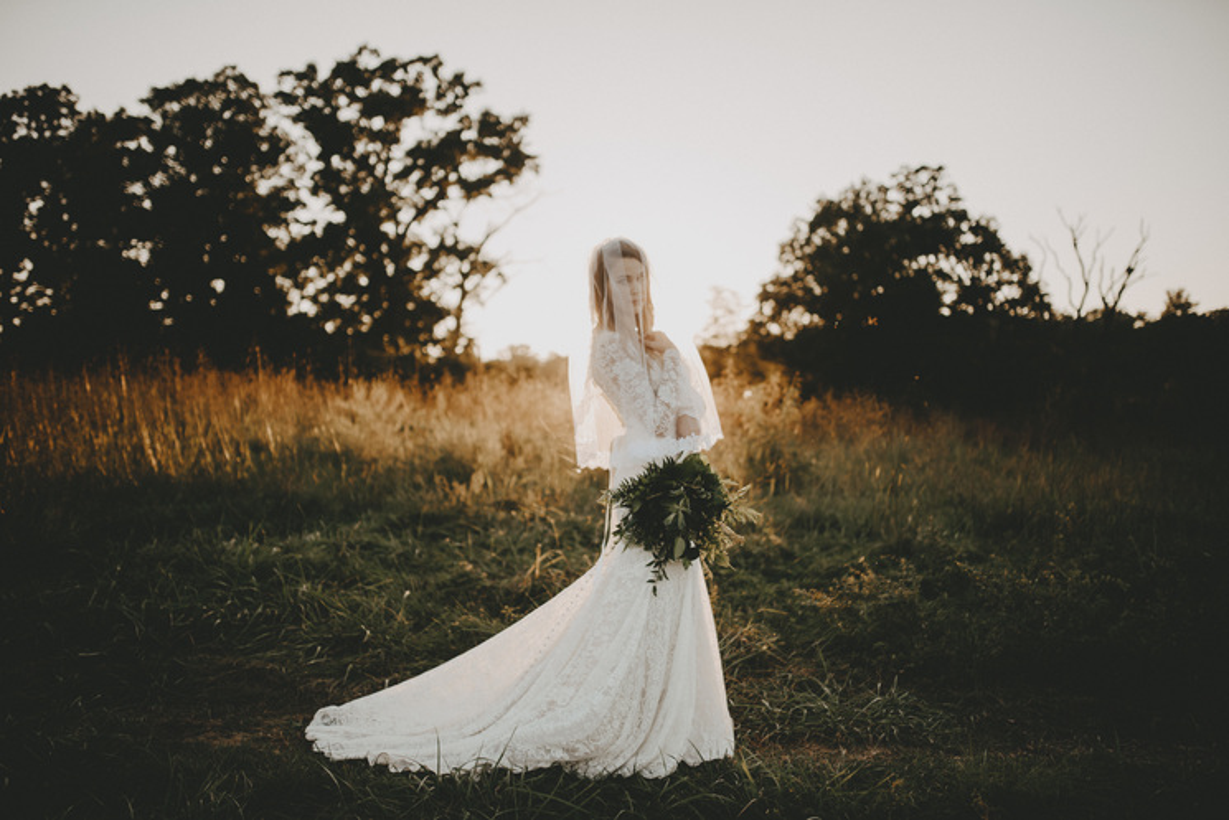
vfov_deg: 37.9
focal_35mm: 35
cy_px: 410
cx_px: 614
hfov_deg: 54.4
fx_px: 1195
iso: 200
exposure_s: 1/4000
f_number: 1.6
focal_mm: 35
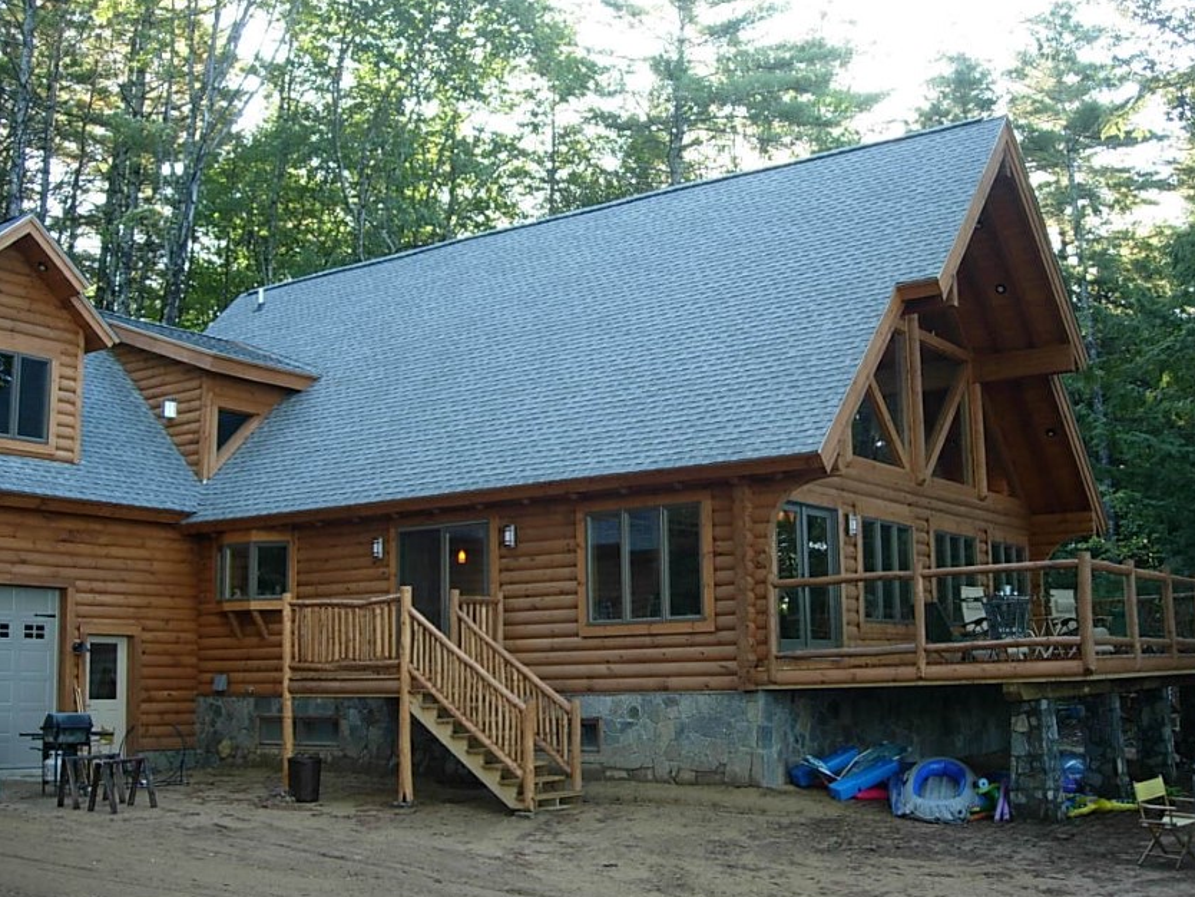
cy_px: 458
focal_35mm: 41
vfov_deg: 35.2
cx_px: 642
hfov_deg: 45.7
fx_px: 1416
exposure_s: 1/85.4
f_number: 2.8
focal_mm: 7.8
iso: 79
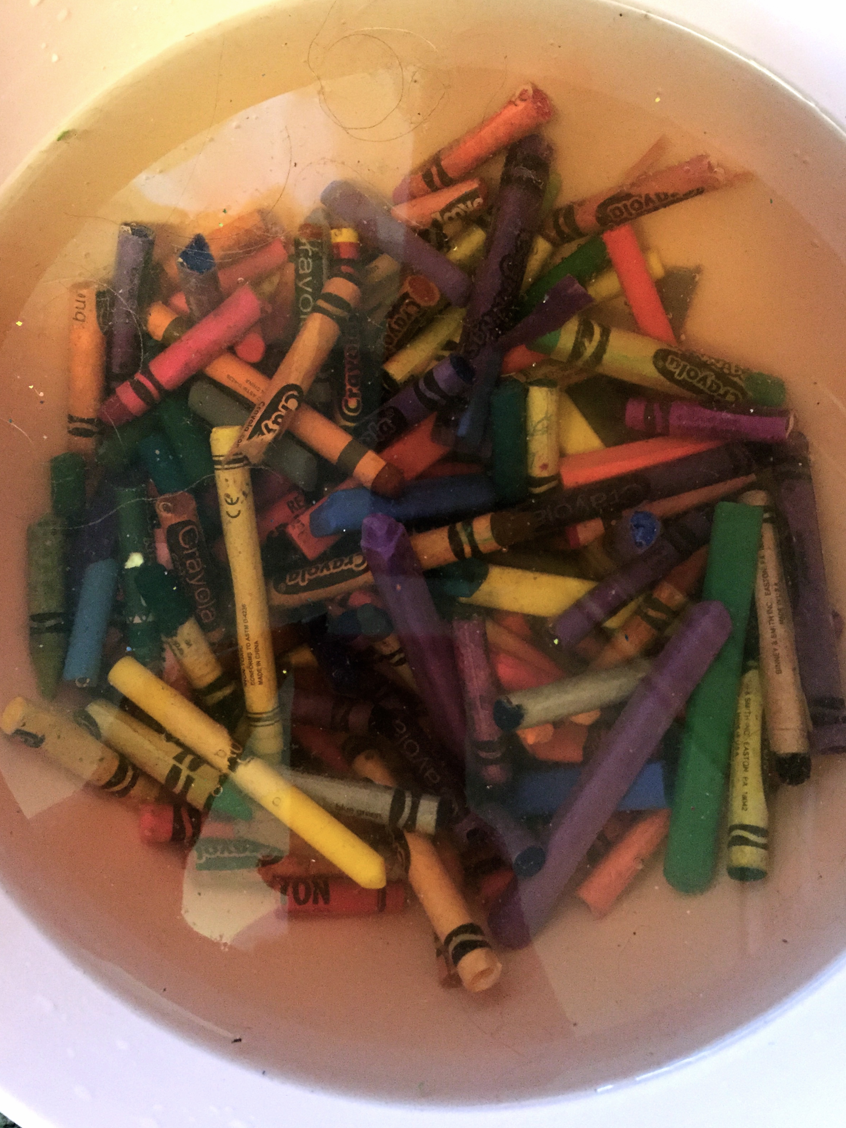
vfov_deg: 60.0
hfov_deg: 46.8
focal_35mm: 30
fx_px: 978
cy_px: 565
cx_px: 410
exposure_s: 1/15
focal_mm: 4.15
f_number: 2.2
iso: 500
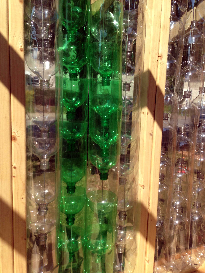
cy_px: 136
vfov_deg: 55.4
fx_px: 261
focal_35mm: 33
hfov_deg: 42.9
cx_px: 102
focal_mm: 4.13
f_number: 2.4
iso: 50
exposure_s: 1/1355
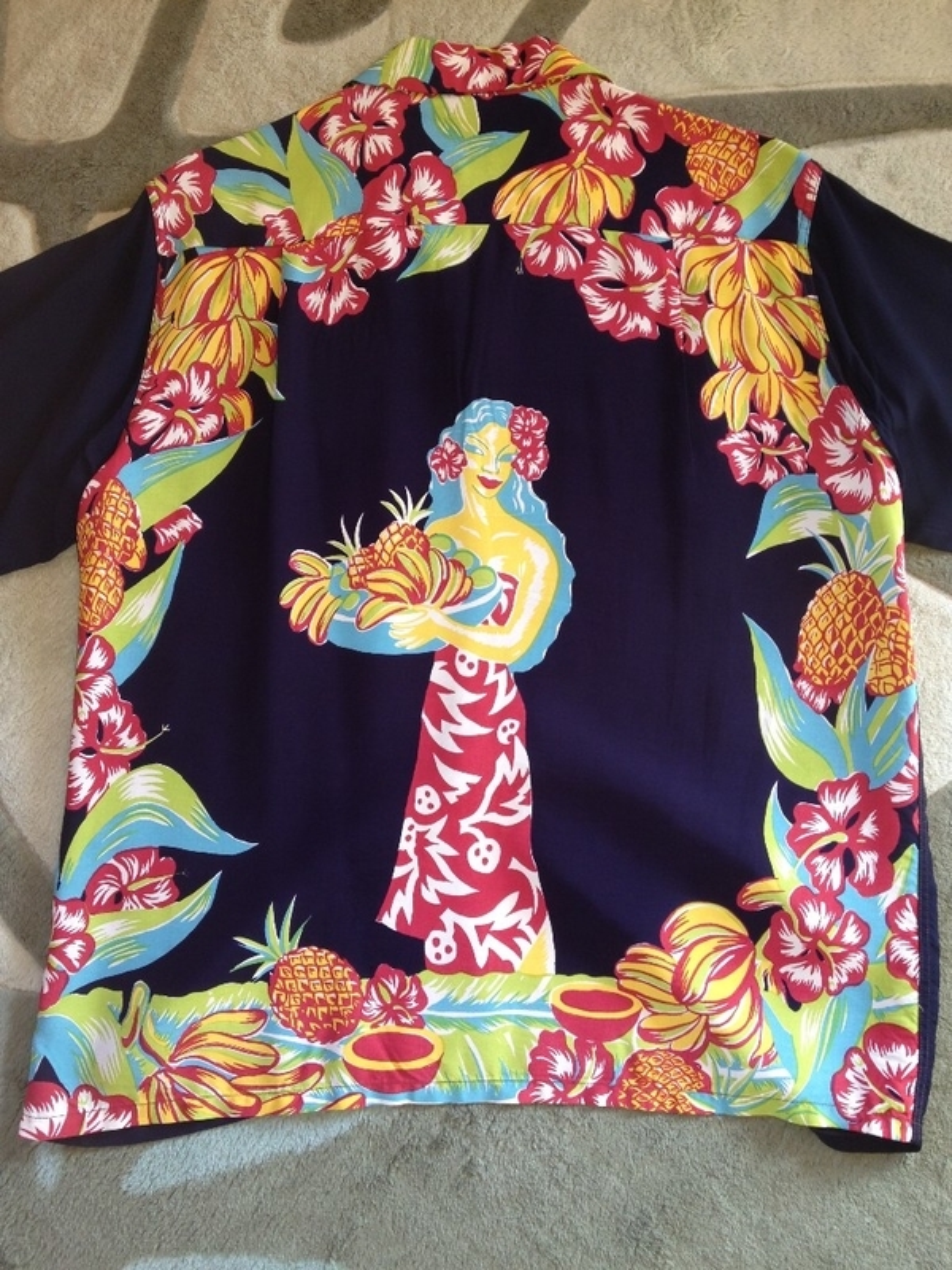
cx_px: 476
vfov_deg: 52.6
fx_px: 1283
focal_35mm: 35
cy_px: 635
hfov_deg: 40.7
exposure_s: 1/24
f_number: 2.4
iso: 50
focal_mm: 4.28
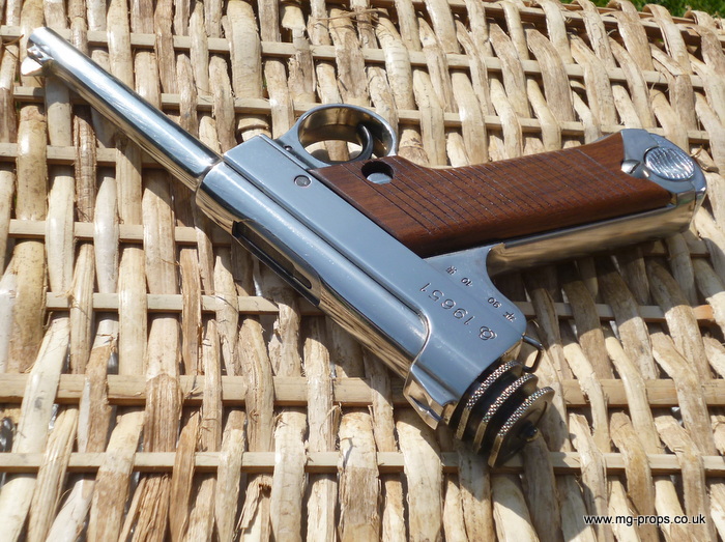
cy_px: 271
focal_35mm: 38
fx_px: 795
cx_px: 362
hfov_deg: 49.0
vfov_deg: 37.6
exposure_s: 1/125
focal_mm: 6.8
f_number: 10
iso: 100
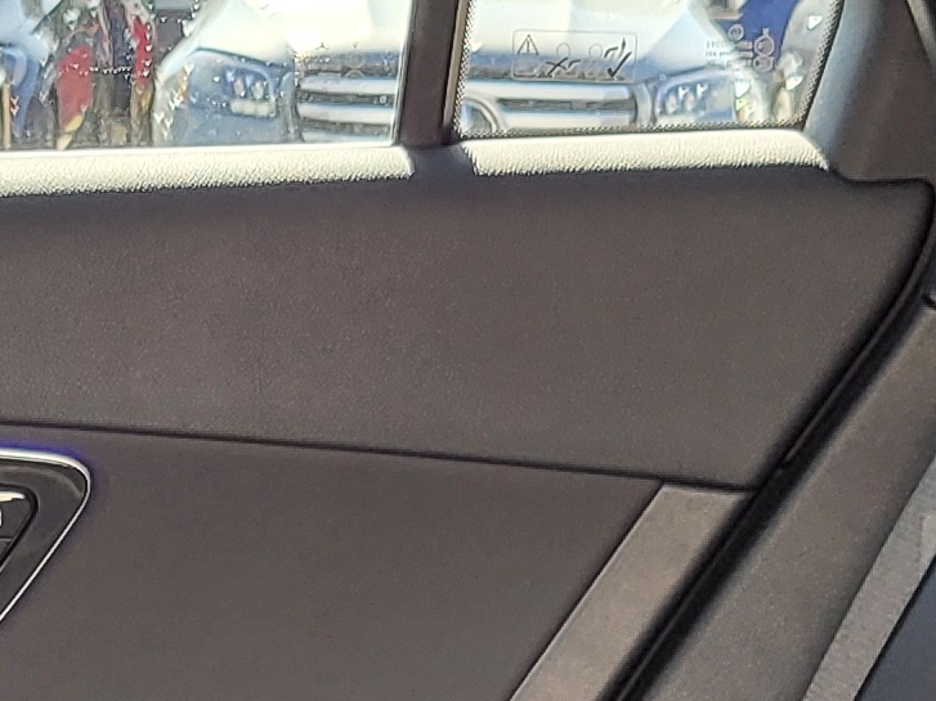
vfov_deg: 9.5
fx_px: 3866
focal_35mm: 143
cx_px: 273
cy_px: 1491
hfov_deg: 13.8
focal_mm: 5.4
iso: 125
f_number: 1.8
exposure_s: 1/120
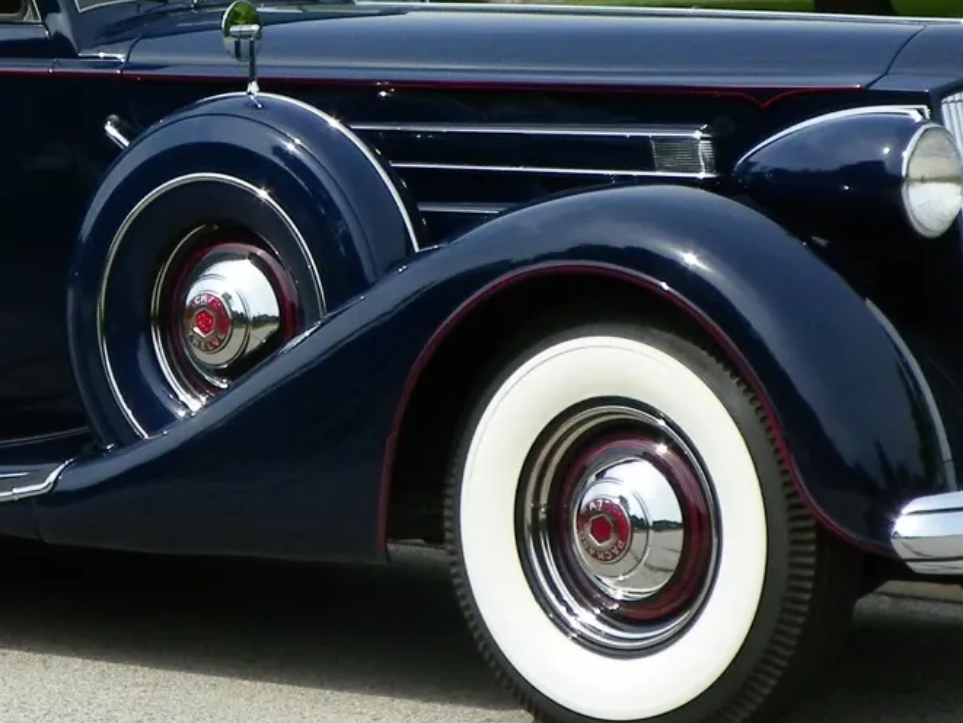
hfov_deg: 13.0
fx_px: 4202
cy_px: 236
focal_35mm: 151
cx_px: 248
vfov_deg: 9.8
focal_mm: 9.2
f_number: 5
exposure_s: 1/400
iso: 64
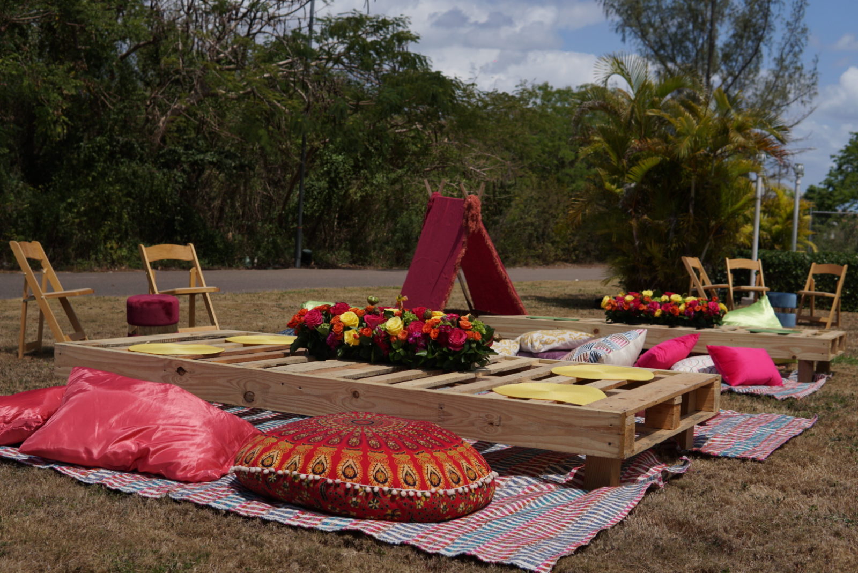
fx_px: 1073
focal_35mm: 45
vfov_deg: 29.9
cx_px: 429
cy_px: 286
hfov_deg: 43.6
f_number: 4.5
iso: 100
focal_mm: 30
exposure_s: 1/2500
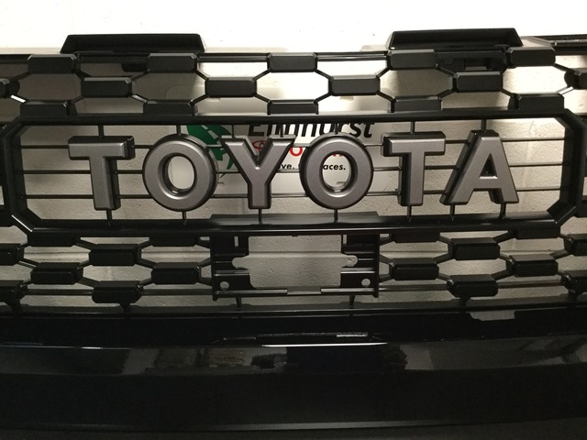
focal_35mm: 31
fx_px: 526
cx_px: 294
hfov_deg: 58.4
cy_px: 220
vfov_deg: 45.4
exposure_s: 1/30
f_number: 2.4
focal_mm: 3.3
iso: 200
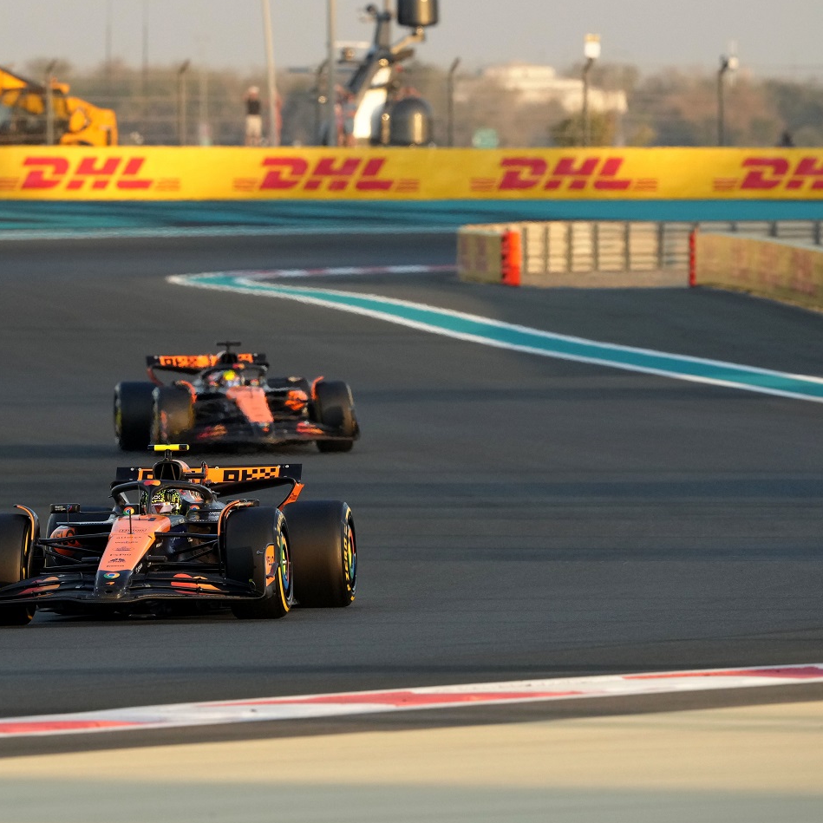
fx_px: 17350
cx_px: 160
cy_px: 330
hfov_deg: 2.7
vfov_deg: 2.7
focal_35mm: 645
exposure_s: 1/2500
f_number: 6.3
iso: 2500
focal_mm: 400
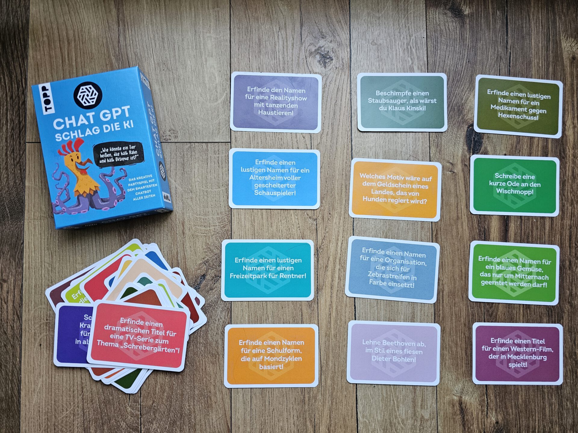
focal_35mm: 23
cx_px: 289
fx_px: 384
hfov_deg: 73.9
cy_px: 216
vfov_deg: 58.9
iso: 250
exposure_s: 1/190
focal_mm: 6.3
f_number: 1.7
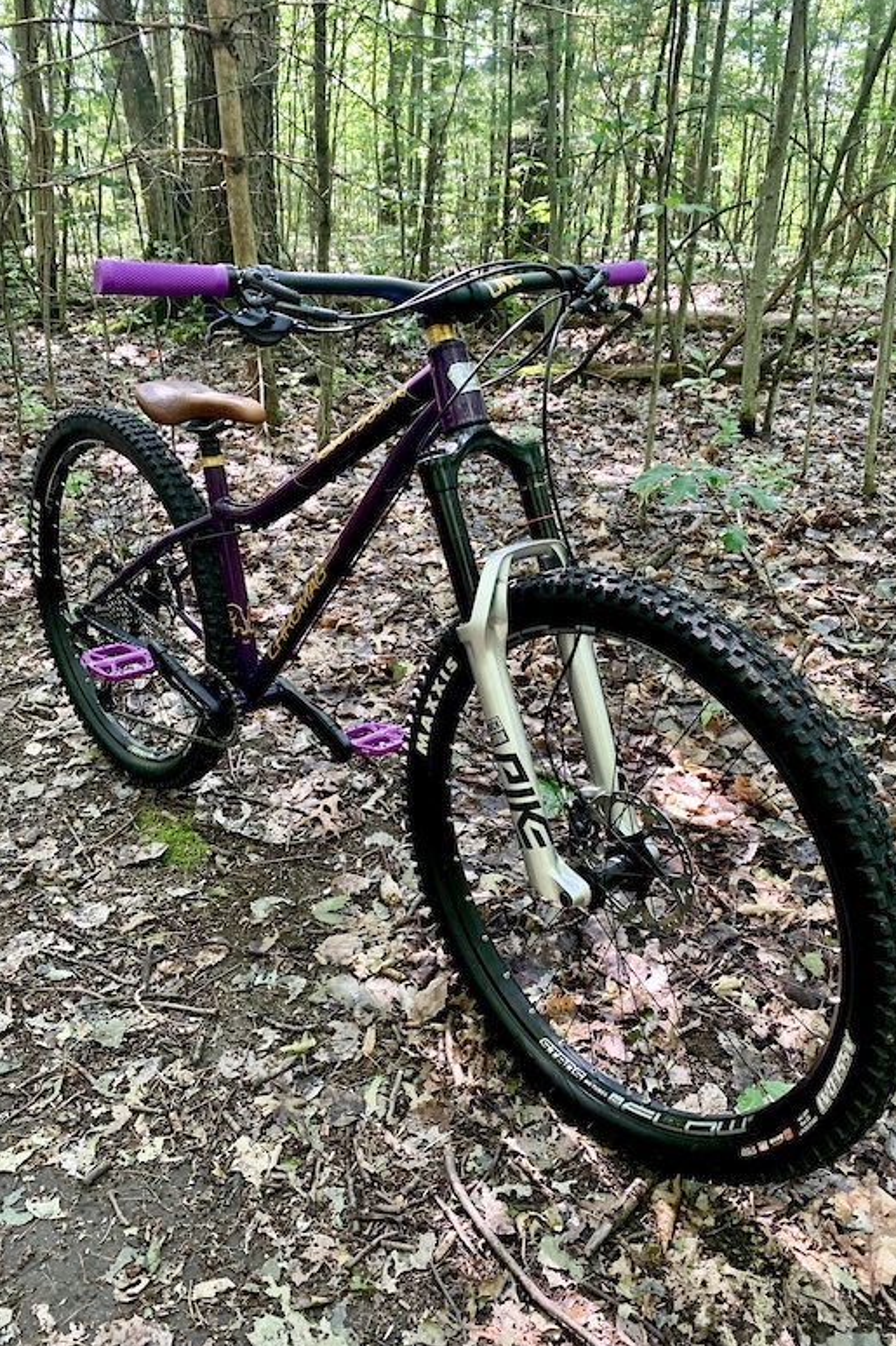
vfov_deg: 65.5
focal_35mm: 28
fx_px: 1046
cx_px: 463
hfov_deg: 46.4
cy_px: 658
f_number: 1.8
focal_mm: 4.25
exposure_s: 1/60
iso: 100
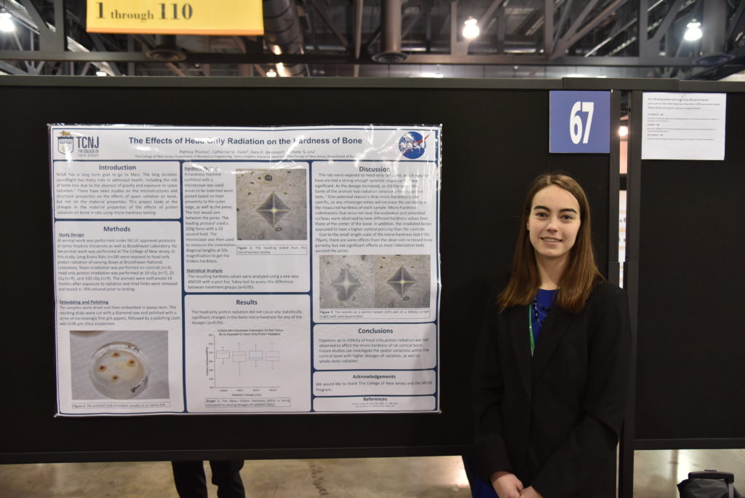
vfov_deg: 43.7
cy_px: 249
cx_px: 372
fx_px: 621
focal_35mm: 30
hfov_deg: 61.9
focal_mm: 30
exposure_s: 1/80
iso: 1000
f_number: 4
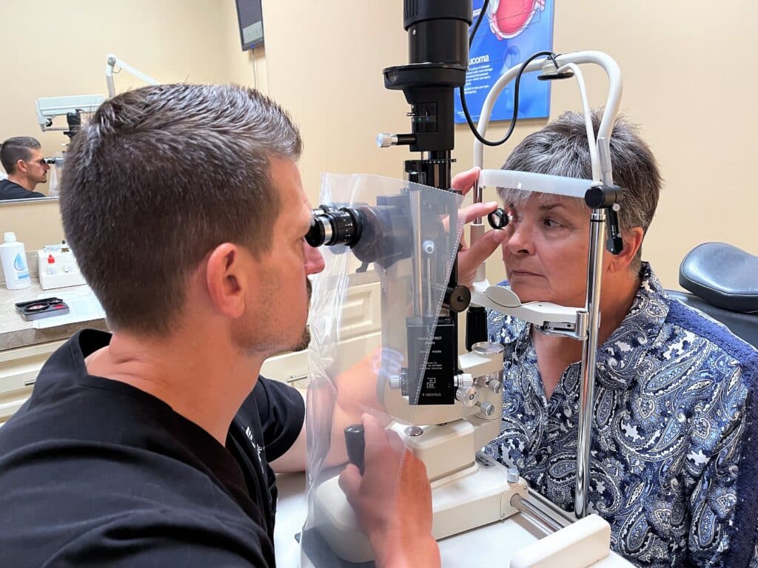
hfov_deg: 67.3
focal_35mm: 26
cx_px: 379
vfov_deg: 53.1
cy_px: 284
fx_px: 569
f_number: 1.6
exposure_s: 1/60
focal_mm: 5.1
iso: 400
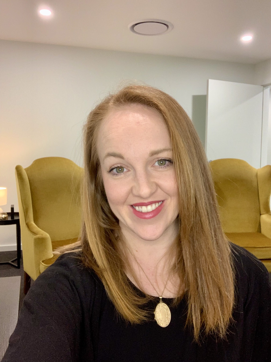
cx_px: 136
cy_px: 181
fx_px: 334
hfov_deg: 44.2
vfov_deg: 56.8
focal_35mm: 32
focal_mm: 2.87
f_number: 2.2
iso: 160
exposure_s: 1/50
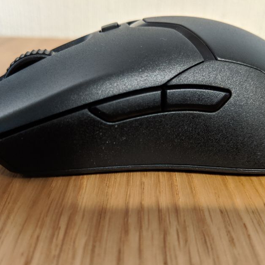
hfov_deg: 44.9
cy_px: 152
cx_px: 130
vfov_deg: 44.8
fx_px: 320
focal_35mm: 37
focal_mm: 4.44
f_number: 1.8
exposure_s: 1/24
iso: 278
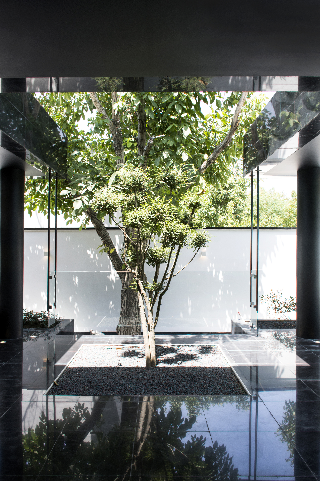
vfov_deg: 67.4
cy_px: 240
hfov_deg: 47.9
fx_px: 360
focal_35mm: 27
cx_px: 160
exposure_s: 1/80
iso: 200
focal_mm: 18
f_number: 9
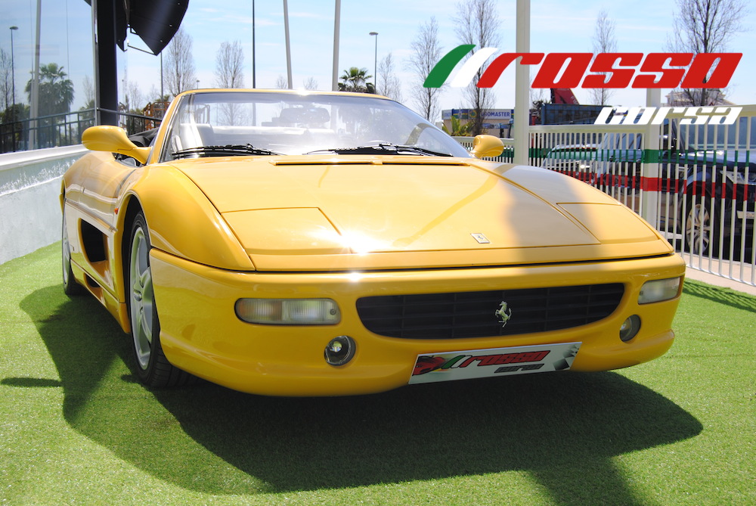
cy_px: 253
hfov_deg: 43.6
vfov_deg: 29.9
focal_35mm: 45
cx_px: 378
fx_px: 946
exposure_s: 1/250
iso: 100
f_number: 8
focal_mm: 30
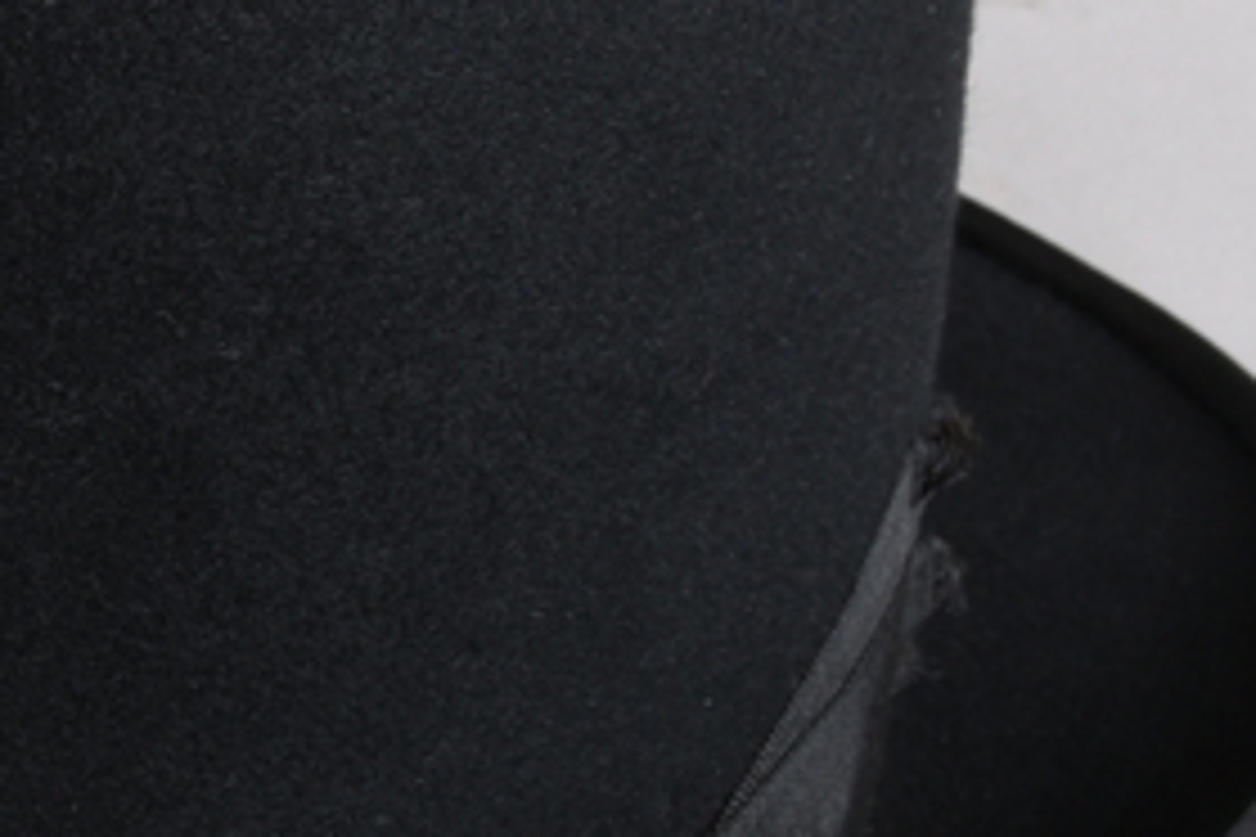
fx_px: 4954
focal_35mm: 142
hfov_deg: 13.9
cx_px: -405
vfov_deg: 9.7
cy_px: 531
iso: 100
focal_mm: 22
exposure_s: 1/125
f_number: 11
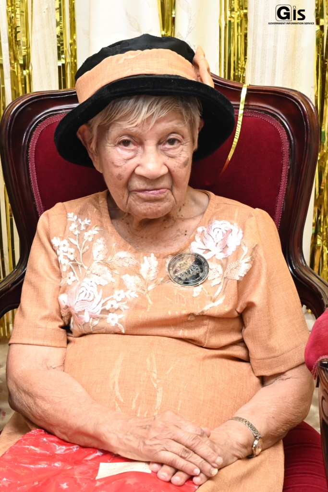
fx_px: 656
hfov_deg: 28.1
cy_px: 246
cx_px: 164
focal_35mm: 48
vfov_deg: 41.1
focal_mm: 48
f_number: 9
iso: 1600
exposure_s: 1/160
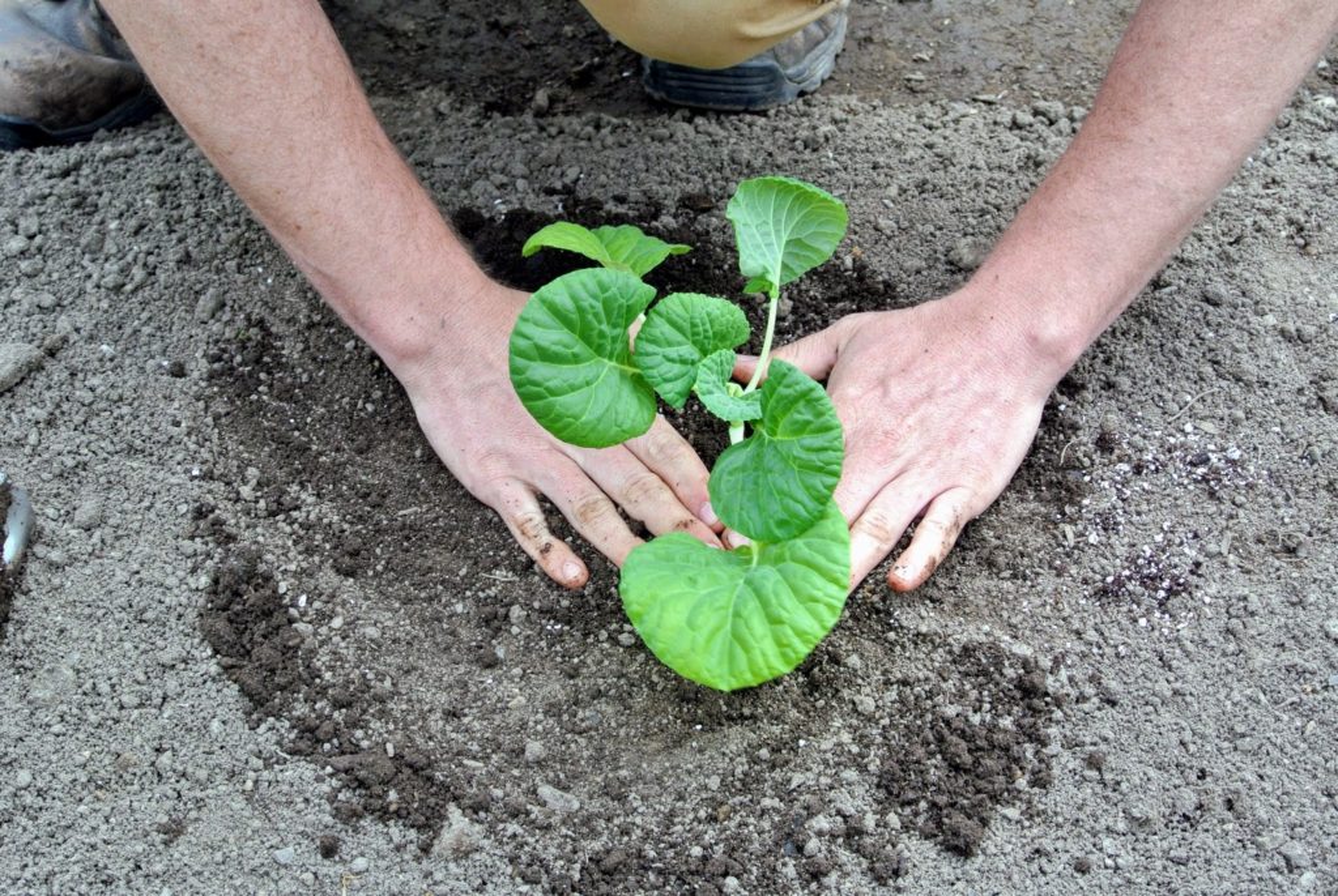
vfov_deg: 20.1
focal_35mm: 68
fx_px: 2531
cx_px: 669
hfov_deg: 29.6
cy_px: 448
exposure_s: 1/160
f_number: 5.3
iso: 100
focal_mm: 25.2
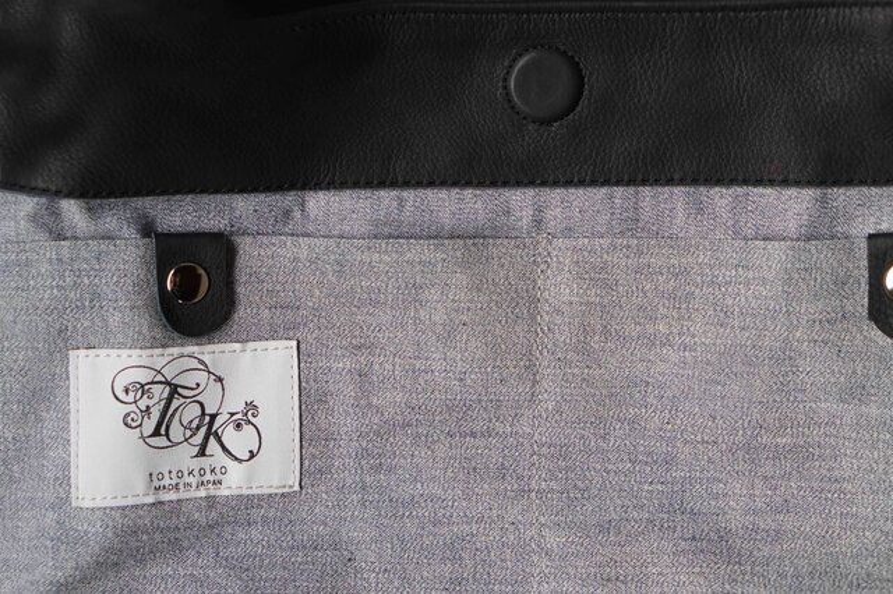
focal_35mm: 75
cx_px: 446
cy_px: 297
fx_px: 1859
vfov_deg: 18.2
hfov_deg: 27.0
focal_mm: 50
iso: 1250
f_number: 4
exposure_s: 1/160
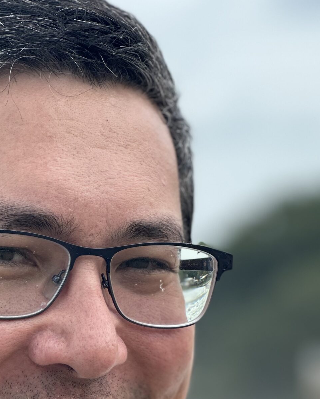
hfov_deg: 9.6
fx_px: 1906
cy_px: 411
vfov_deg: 11.8
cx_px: 79
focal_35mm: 161
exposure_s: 1/284
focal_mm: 9
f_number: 2.8
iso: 25
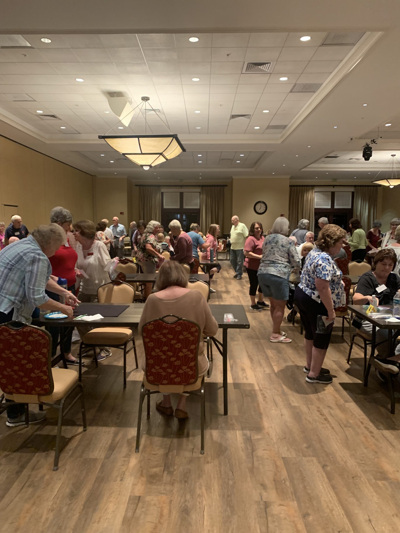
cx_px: 200
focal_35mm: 26
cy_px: 266
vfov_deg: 67.3
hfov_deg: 53.1
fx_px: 401
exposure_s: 1/40
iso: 320
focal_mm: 4.25
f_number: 1.8
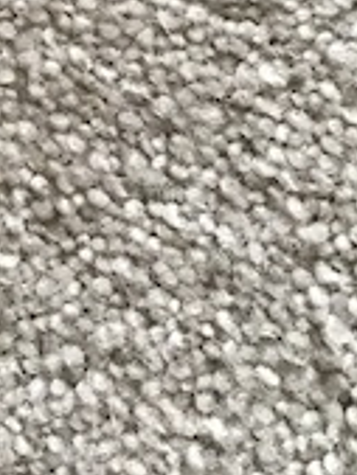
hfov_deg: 9.9
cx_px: -419
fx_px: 1881
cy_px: -233
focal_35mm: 137
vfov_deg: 13.6
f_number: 2.2
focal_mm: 4.15
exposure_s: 1/17
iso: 250
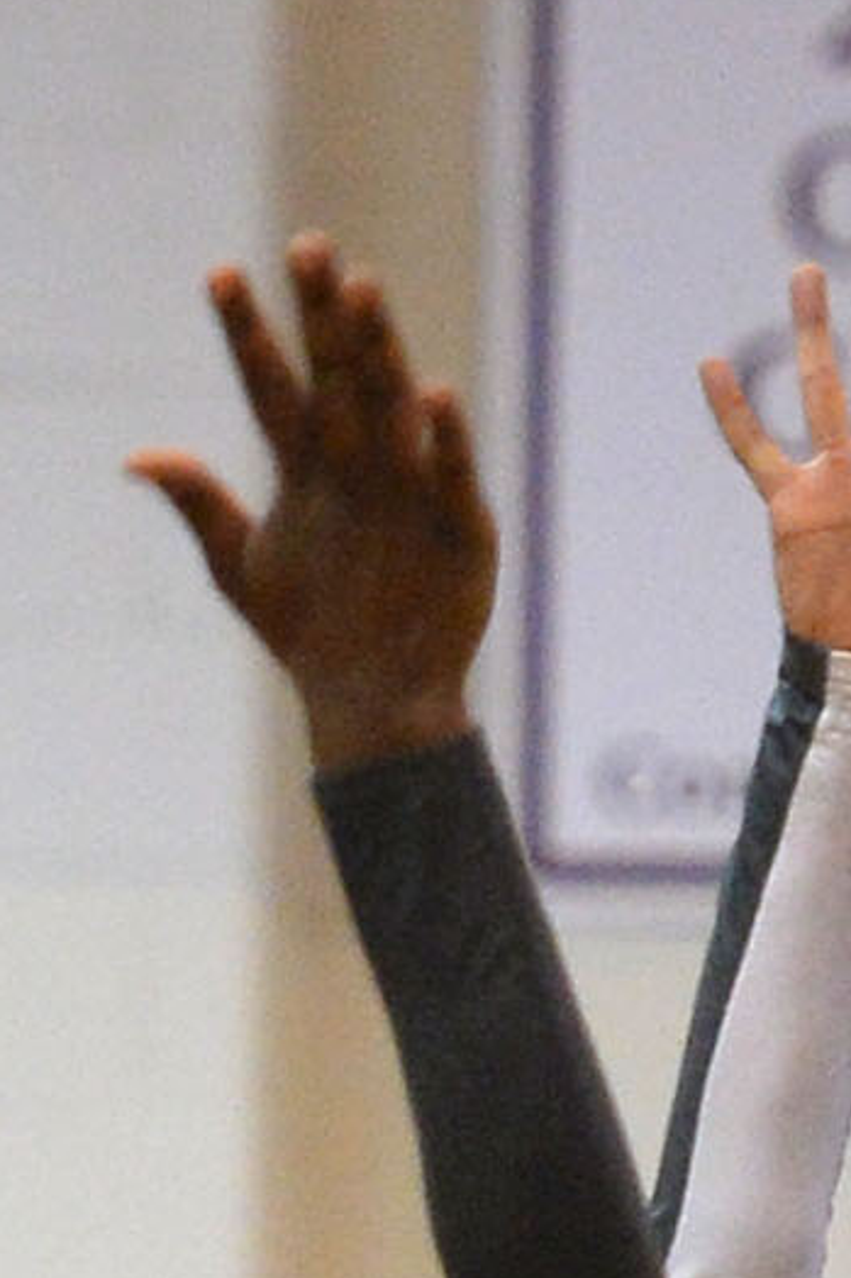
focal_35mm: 515
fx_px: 18272
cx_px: 952
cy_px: 2151
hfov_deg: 2.7
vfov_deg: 4.0
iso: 2500
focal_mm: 135
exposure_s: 1/400
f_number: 2.8
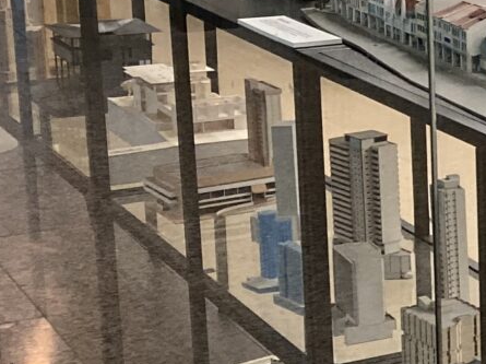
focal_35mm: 129
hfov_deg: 13.6
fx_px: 1810
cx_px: 900
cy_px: 106
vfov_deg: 11.5
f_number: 1.8
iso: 200
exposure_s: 1/60
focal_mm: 3.99
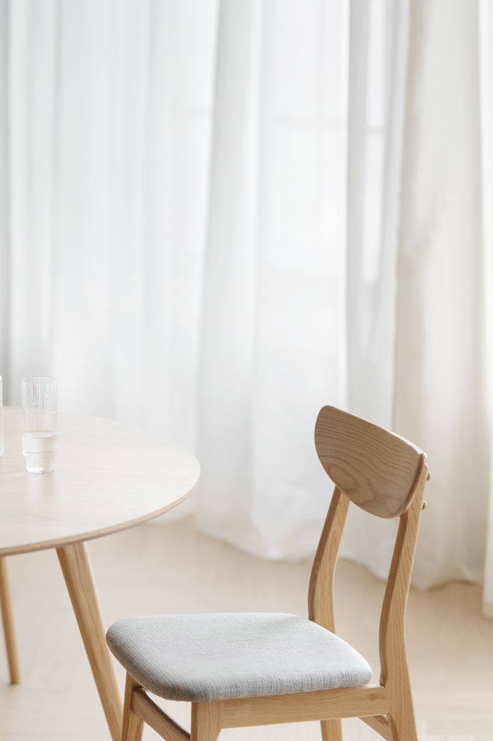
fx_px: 2651
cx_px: 197
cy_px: 462
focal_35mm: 129
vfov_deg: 15.9
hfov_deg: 10.6
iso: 320
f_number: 1.8
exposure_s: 1/160
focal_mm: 85
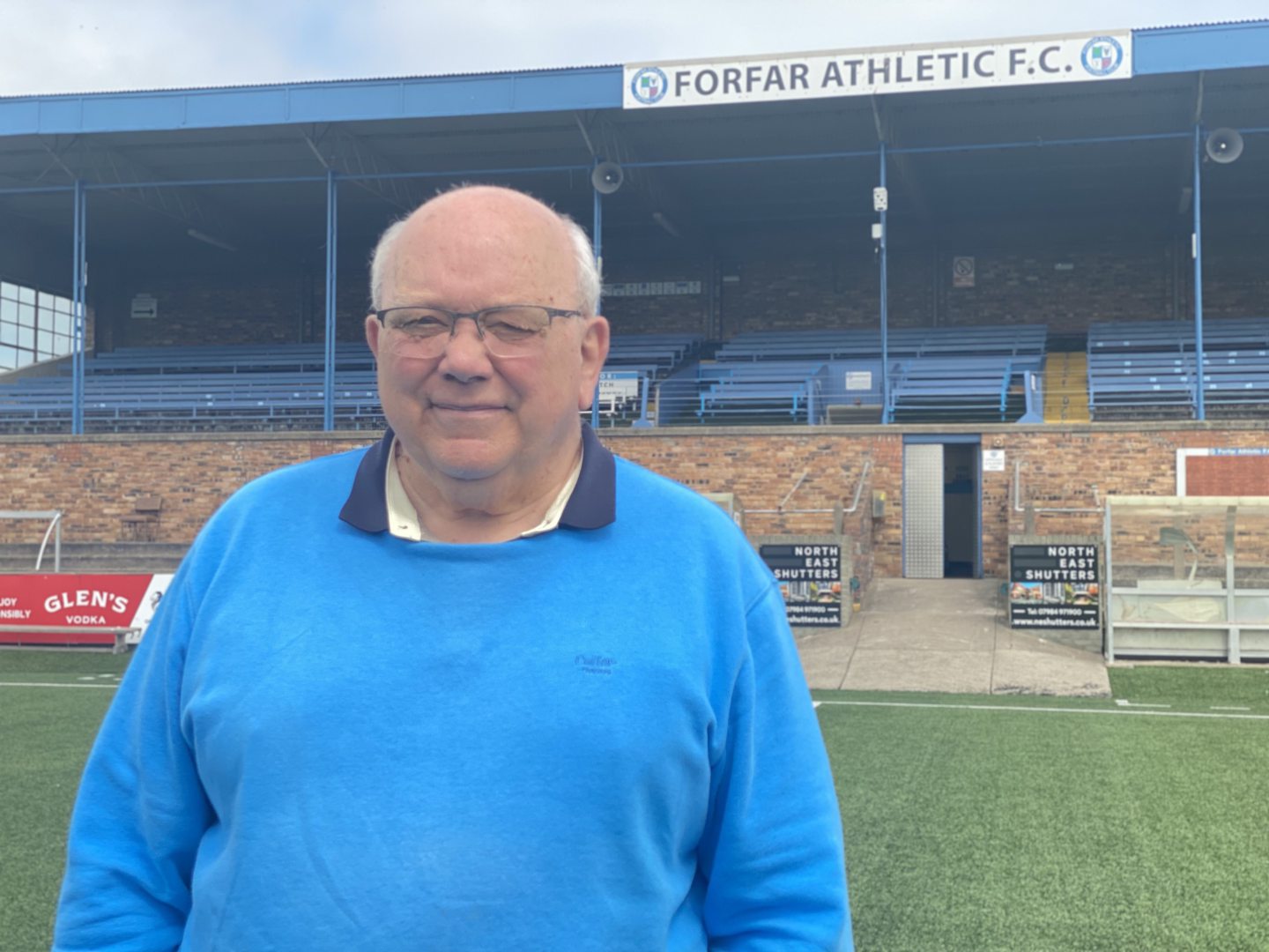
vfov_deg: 28.0
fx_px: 1906
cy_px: 476
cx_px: 634
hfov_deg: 36.8
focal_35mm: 52
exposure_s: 1/786
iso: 20
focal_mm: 6
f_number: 2
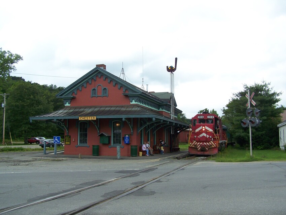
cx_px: 143
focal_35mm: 38
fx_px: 314
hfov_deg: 48.9
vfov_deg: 37.8
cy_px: 108
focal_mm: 6.3
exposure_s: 1/500
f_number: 4
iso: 100
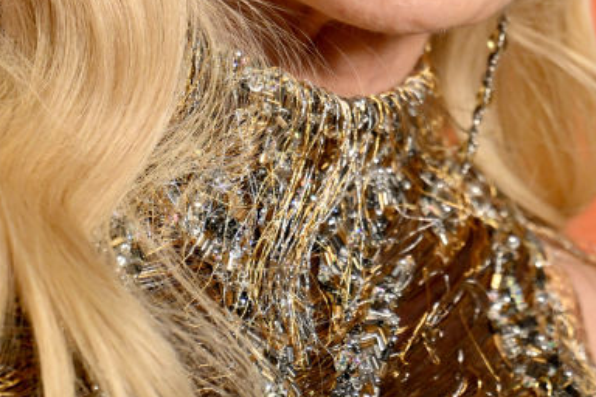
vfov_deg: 1.8
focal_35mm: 746
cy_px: -111
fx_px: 12349
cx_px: 436
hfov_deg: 2.8
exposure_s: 1/1000
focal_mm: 280
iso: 2500
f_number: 4
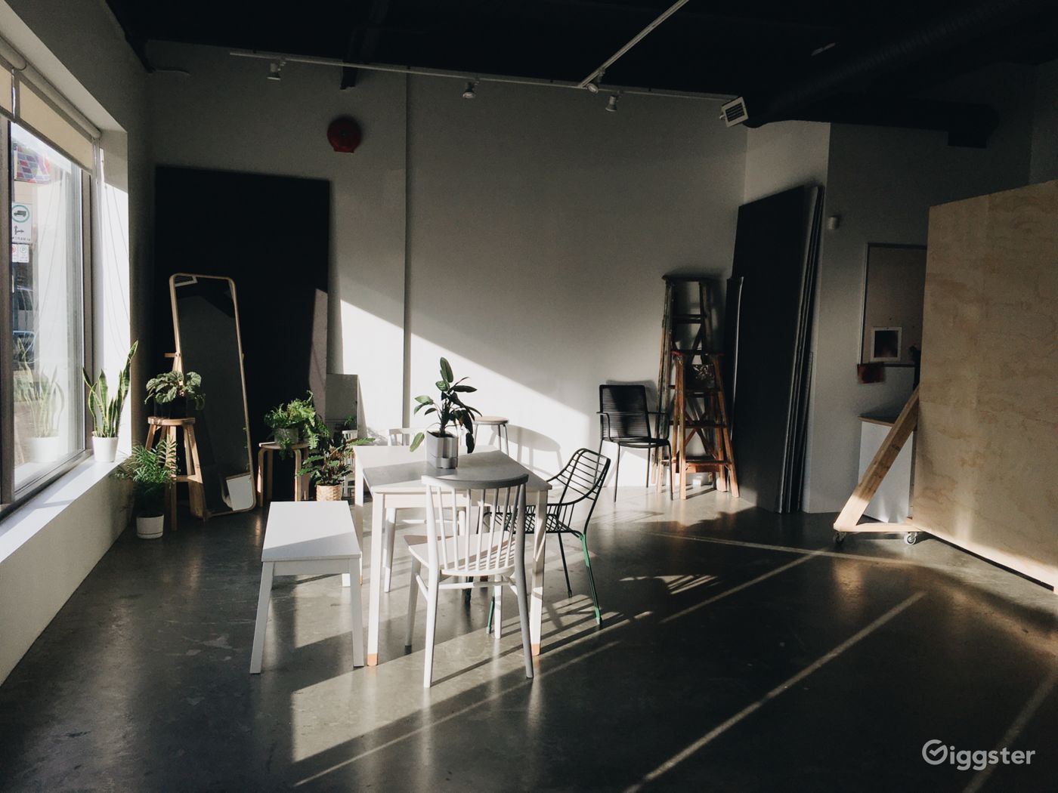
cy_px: 396
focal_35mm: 29
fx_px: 886
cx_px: 529
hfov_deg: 61.7
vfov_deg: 48.2
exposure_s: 1/1202
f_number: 2.2
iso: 25
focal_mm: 4.15
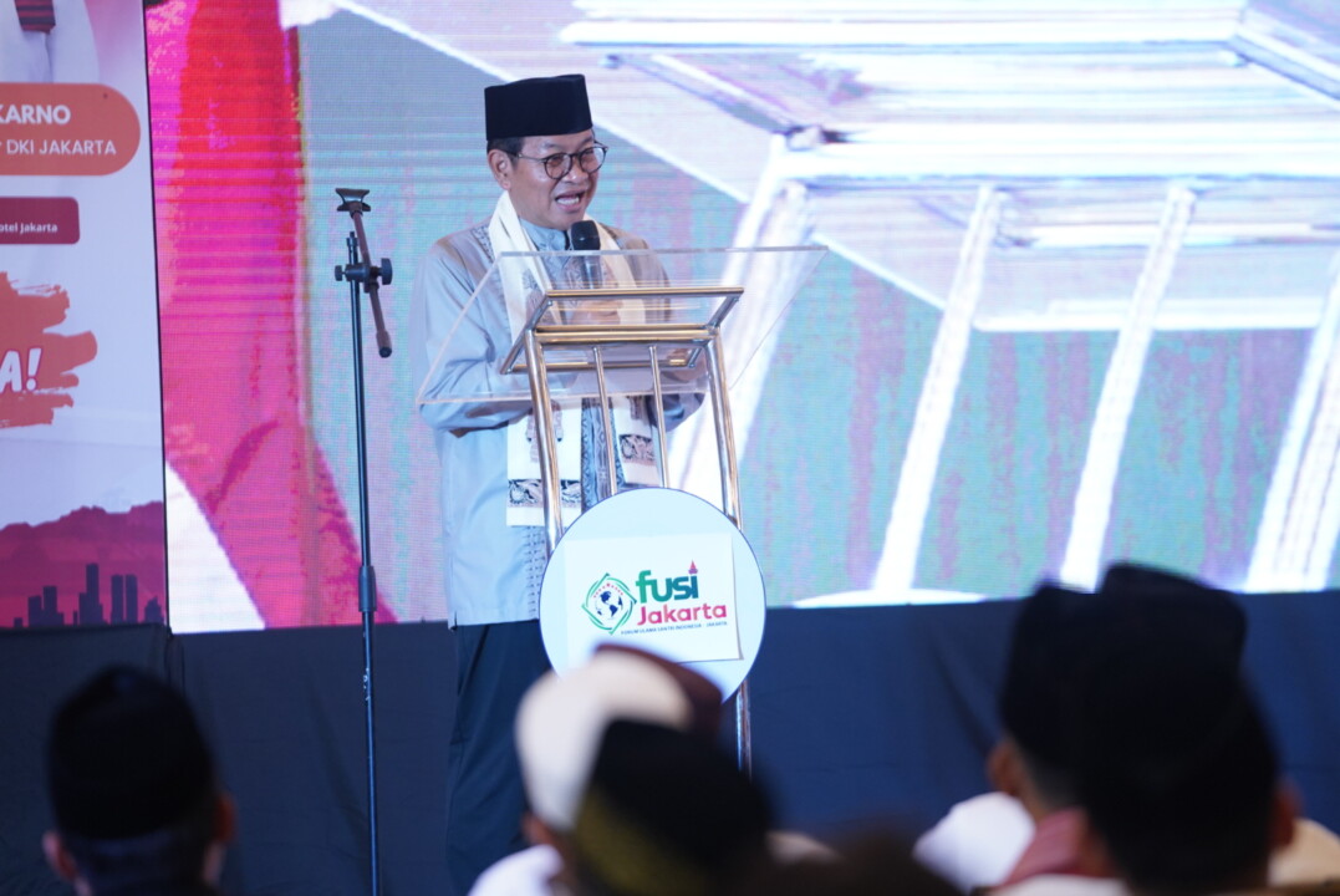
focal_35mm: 198
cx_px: 670
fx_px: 7376
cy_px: 448
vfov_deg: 7.0
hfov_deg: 10.4
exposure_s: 1/200
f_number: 2.8
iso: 2000
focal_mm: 198
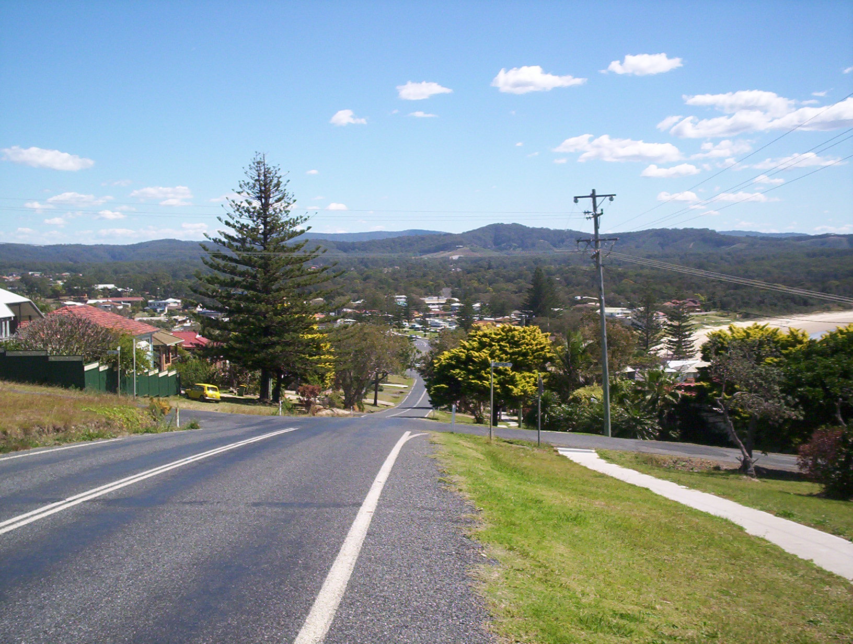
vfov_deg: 37.9
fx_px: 939
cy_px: 322
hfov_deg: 48.9
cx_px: 426
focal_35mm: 38
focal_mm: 4.99
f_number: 4.5
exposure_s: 1/676
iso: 100
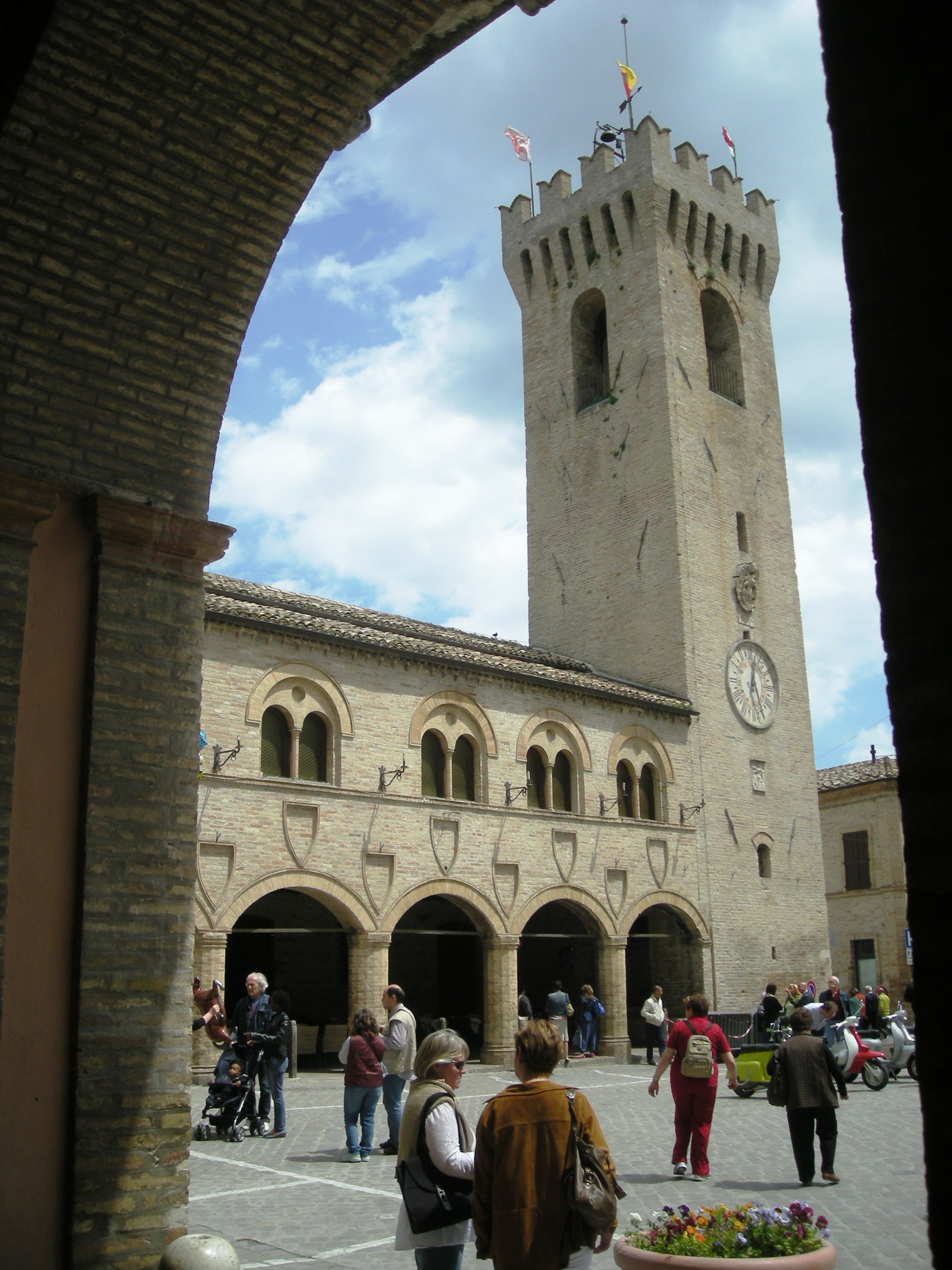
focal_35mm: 35
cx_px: 476
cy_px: 635
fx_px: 1283
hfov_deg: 40.7
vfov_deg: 52.6
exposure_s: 1/300
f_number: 5.7
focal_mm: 5.7
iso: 50
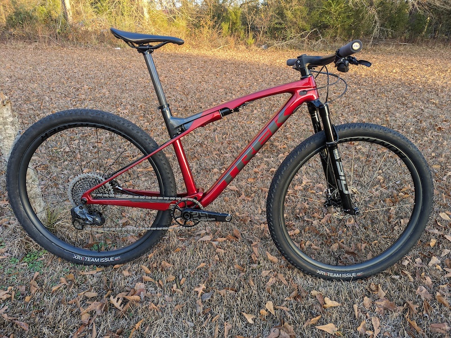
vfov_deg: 56.8
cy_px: 169
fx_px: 313
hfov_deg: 71.6
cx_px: 226
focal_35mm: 24
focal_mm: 6.81
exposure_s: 1/48.1
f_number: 1.85
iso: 40
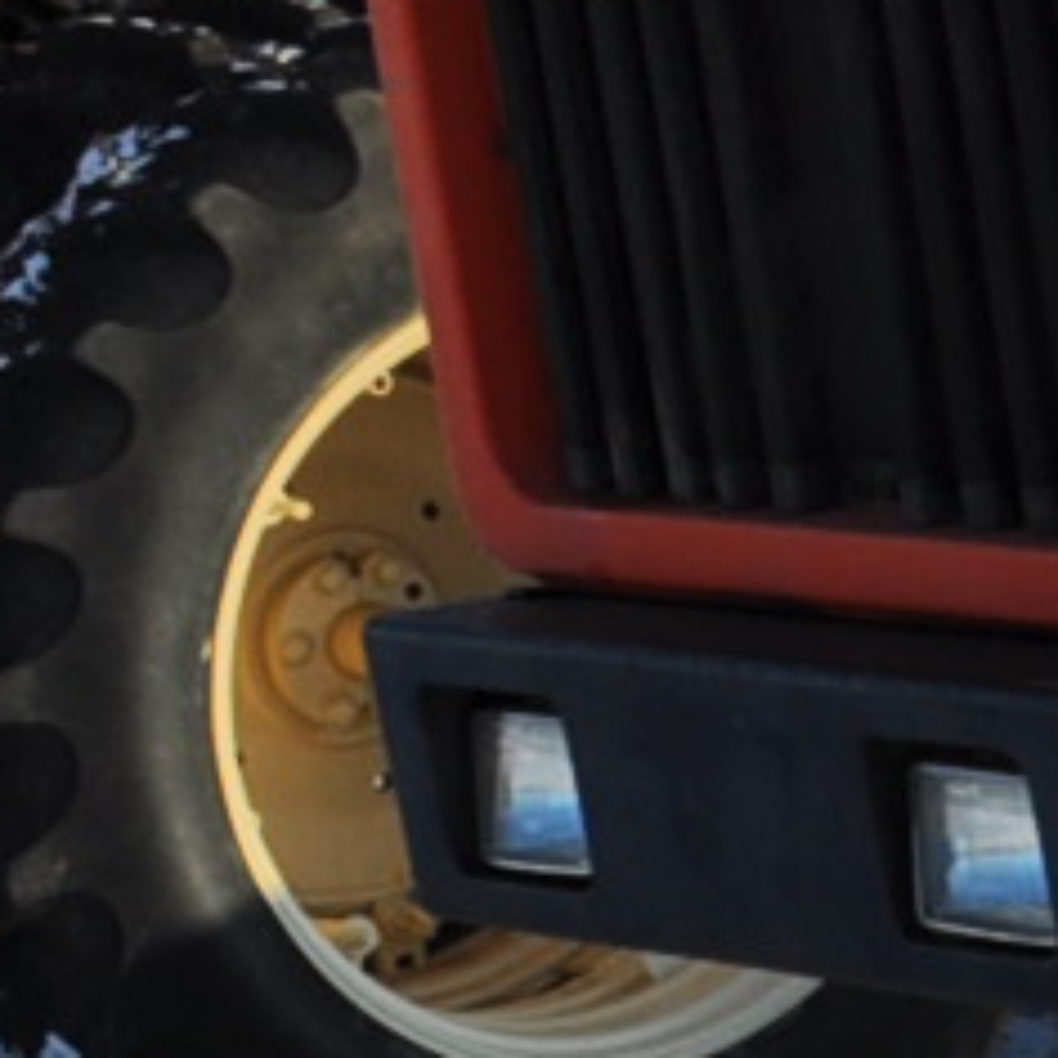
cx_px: 3878
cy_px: 363
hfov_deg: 6.0
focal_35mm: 255
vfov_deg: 6.9
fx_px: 8818
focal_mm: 22
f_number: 10
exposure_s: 1/400
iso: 200
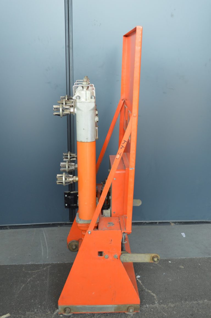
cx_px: 106
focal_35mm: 42
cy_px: 159
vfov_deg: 46.4
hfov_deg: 31.8
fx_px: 370
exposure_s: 1/100
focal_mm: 28
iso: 400
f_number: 5
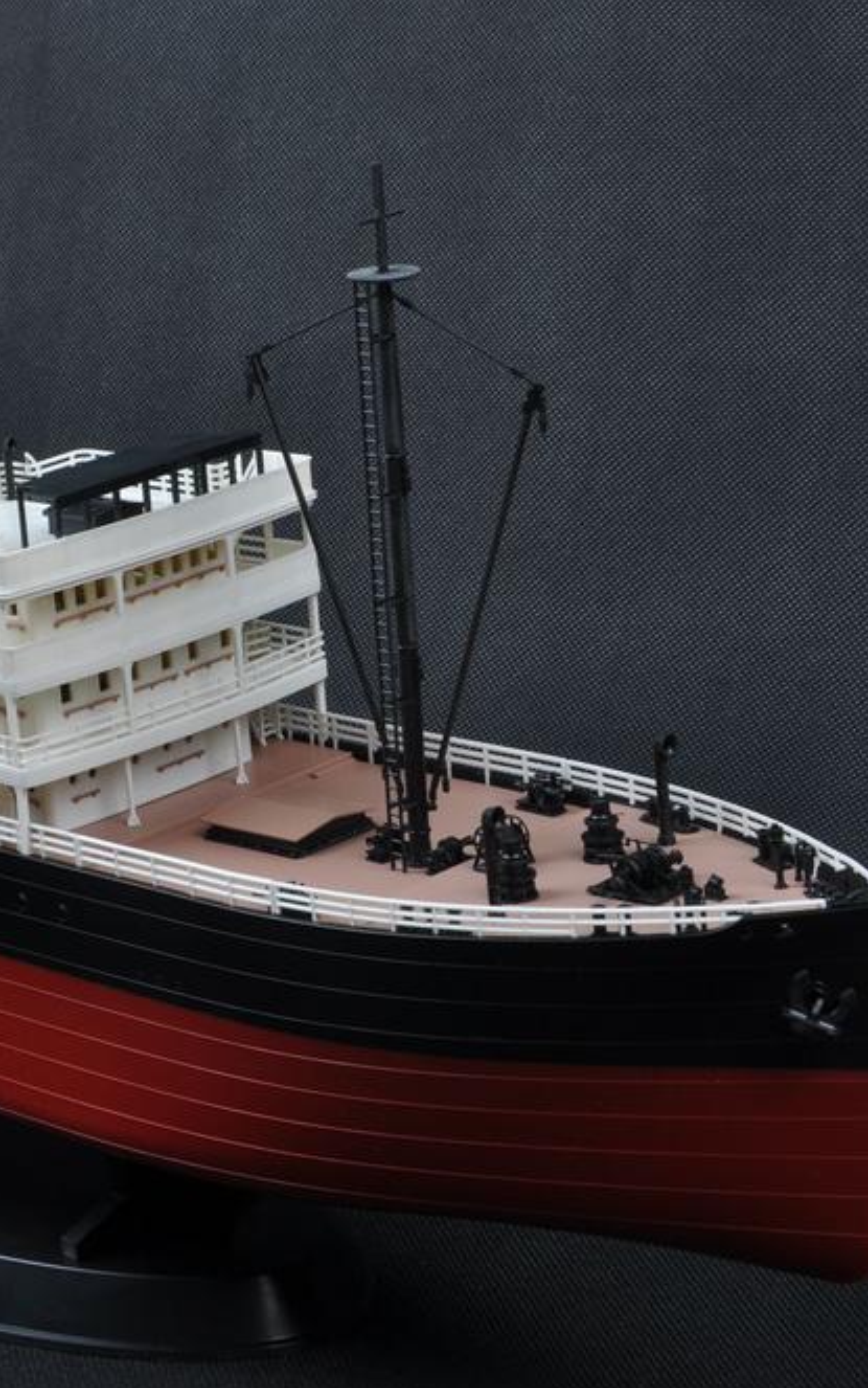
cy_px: 706
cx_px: 50
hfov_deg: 13.1
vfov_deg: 21.0
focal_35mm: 99
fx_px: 3743
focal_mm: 42
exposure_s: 1/100
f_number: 13
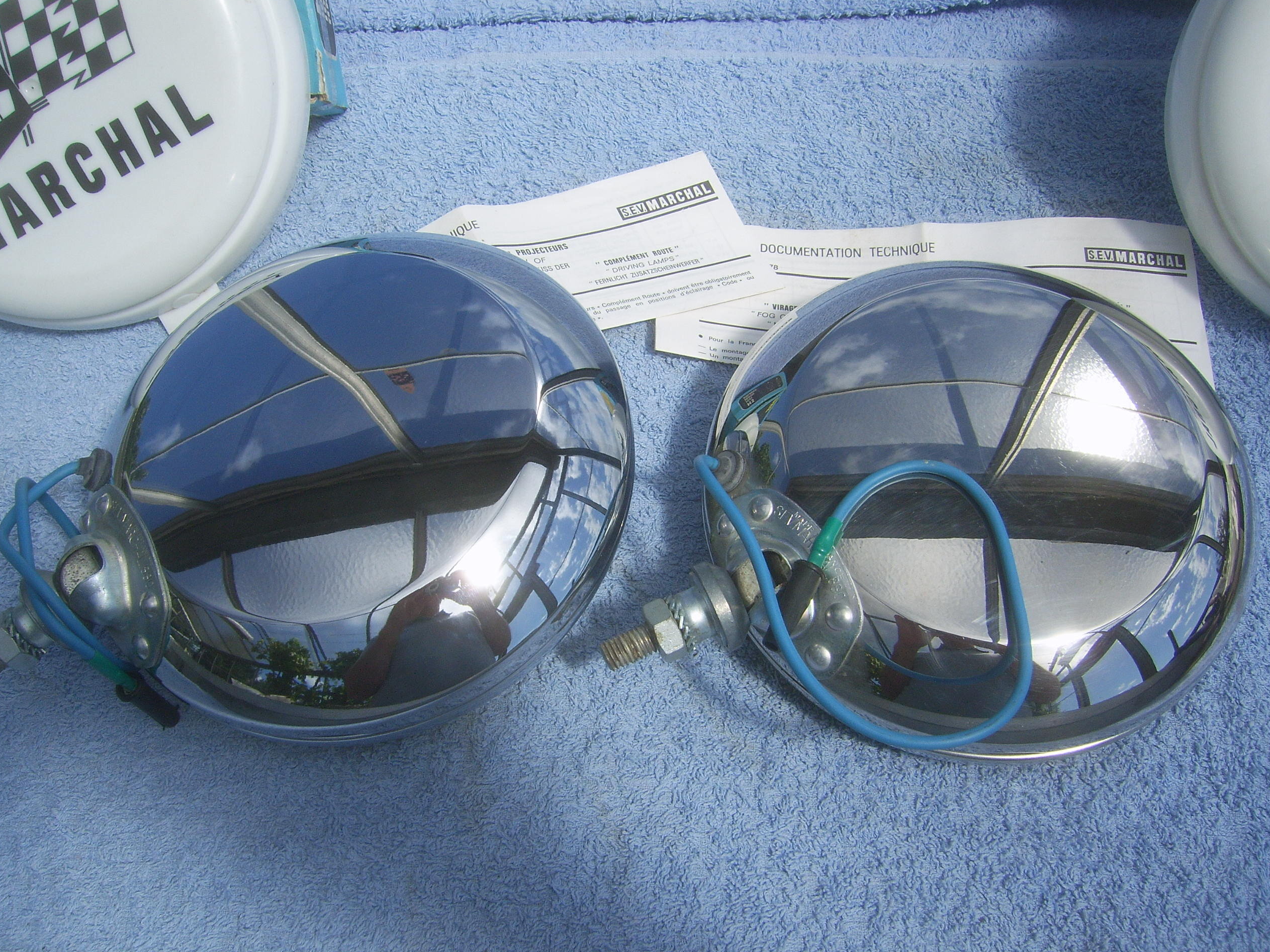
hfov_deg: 47.9
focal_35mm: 39
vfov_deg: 36.8
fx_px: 1431
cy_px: 469
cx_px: 623
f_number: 6.4
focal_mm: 7.8
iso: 50
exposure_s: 1/500
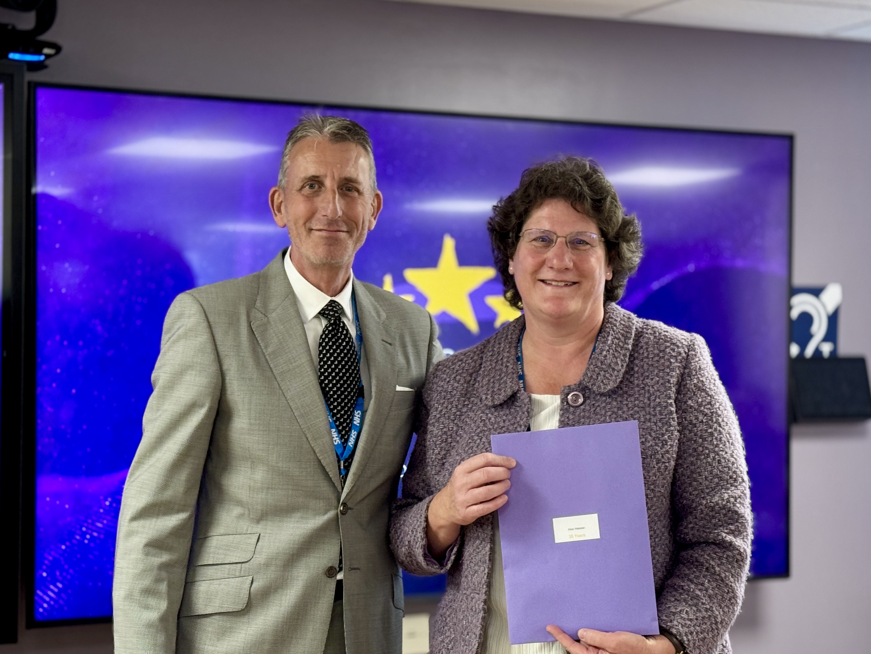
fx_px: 1208
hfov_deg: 39.7
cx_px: 436
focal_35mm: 48
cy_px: 327
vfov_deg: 30.3
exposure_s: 1/50
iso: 200
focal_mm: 6.76
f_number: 1.78
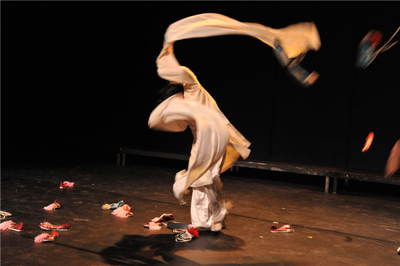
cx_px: 200
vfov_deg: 30.5
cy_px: 133
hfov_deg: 44.5
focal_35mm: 44
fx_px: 488
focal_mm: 44
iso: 1600
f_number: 5.6
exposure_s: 1/60
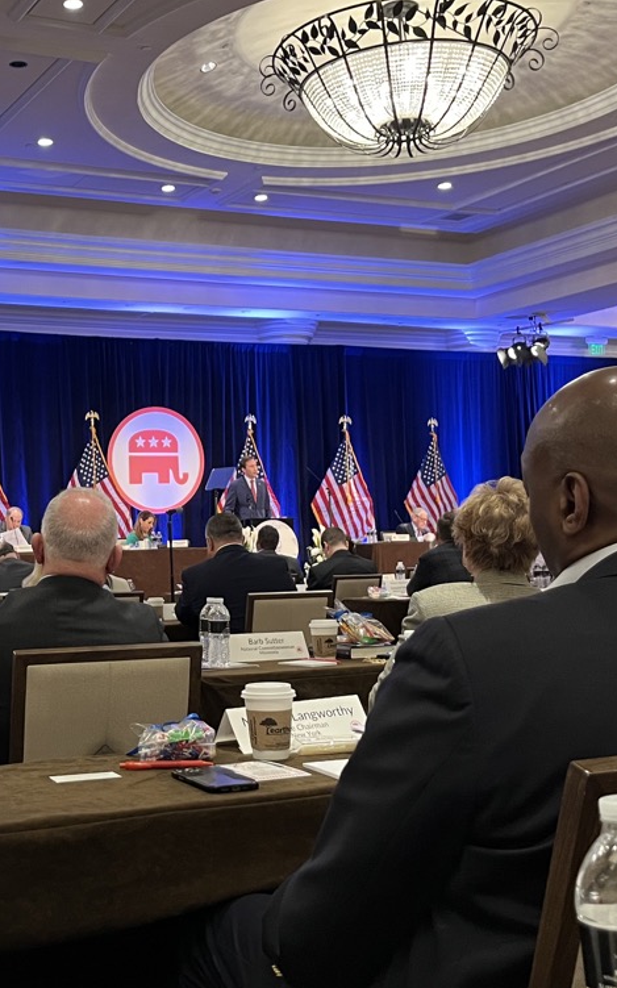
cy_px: 524
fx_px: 1265
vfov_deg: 42.6
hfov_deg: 26.8
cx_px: 104
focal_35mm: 47
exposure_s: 1/60
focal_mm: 5.1
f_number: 1.6
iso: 320
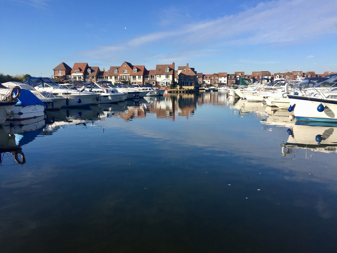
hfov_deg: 61.7
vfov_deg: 48.2
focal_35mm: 29
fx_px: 282
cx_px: 168
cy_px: 126
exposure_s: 1/1276
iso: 32
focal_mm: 4.15
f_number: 2.2
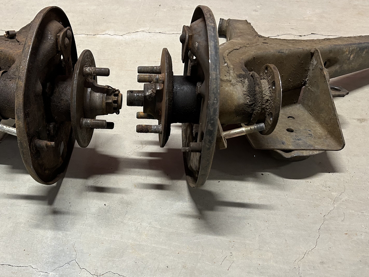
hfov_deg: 49.1
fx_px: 394
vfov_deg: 38.7
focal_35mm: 37
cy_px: 140
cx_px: 116
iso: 250
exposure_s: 1/60
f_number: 1.5
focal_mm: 5.7
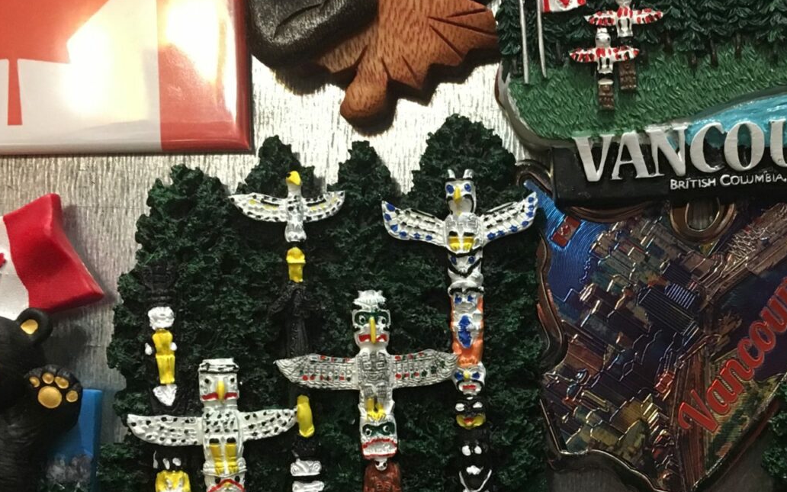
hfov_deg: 33.0
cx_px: 554
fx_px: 1308
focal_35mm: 61
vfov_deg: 21.2
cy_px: 332
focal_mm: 4.15
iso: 160
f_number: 2.2
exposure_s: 1/30
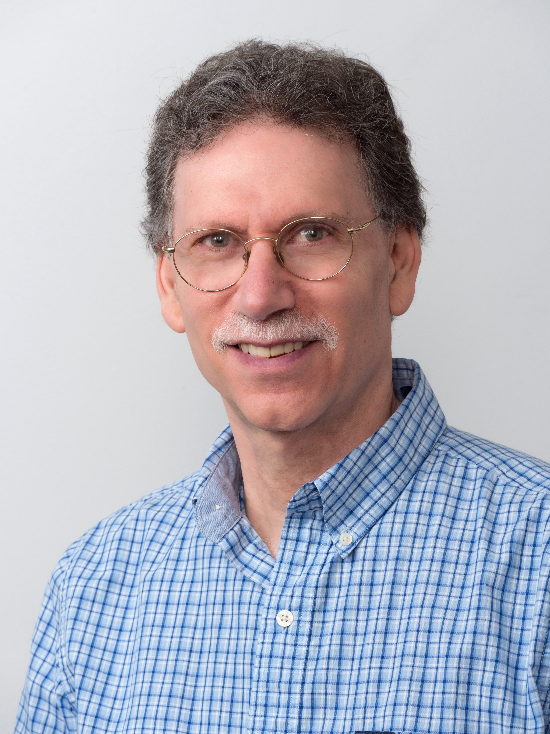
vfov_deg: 13.2
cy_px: 367
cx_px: 275
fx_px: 3178
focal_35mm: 150
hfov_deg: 9.9
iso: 200
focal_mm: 75
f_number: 6.3
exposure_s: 1/100
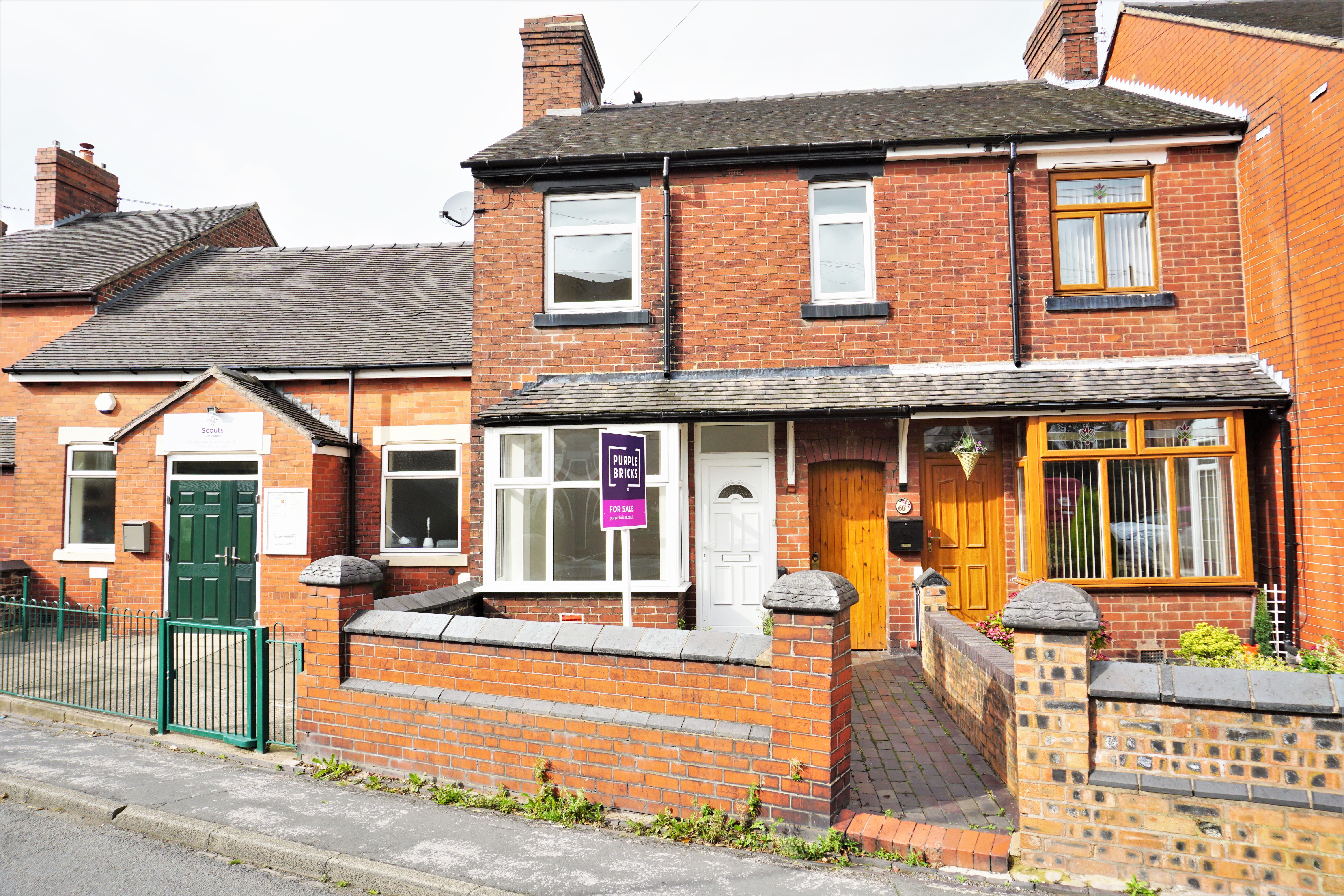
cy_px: 448
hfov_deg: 73.7
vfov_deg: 53.1
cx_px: 672
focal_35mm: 24
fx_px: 896
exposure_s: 1/100
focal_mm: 16
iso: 100
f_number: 9
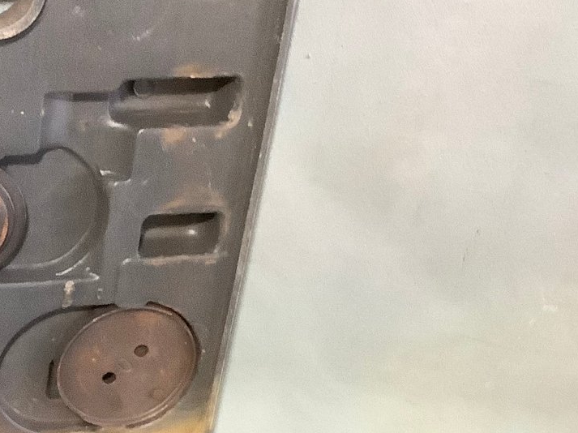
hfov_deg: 21.0
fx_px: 1452
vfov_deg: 16.5
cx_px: -113
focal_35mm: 87
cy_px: 471
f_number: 2.4
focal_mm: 3.3
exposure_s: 1/30
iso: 400
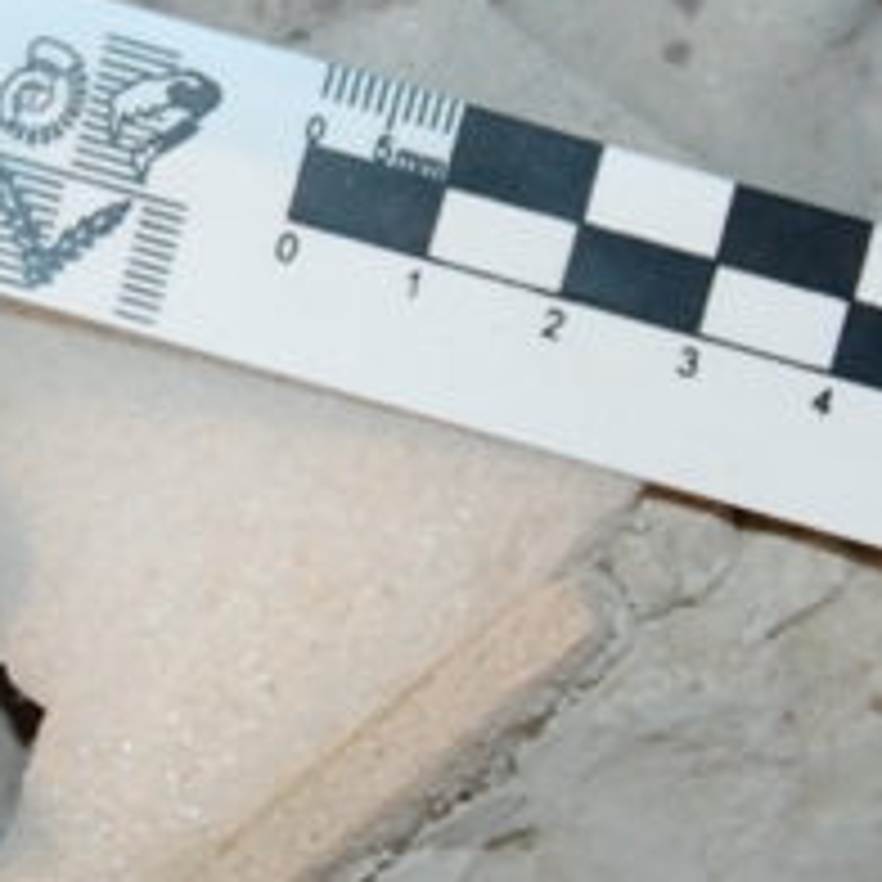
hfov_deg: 8.0
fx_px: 6313
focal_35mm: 219
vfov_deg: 8.0
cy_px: 207
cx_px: 9
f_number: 5
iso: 400
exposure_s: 1/60
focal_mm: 40
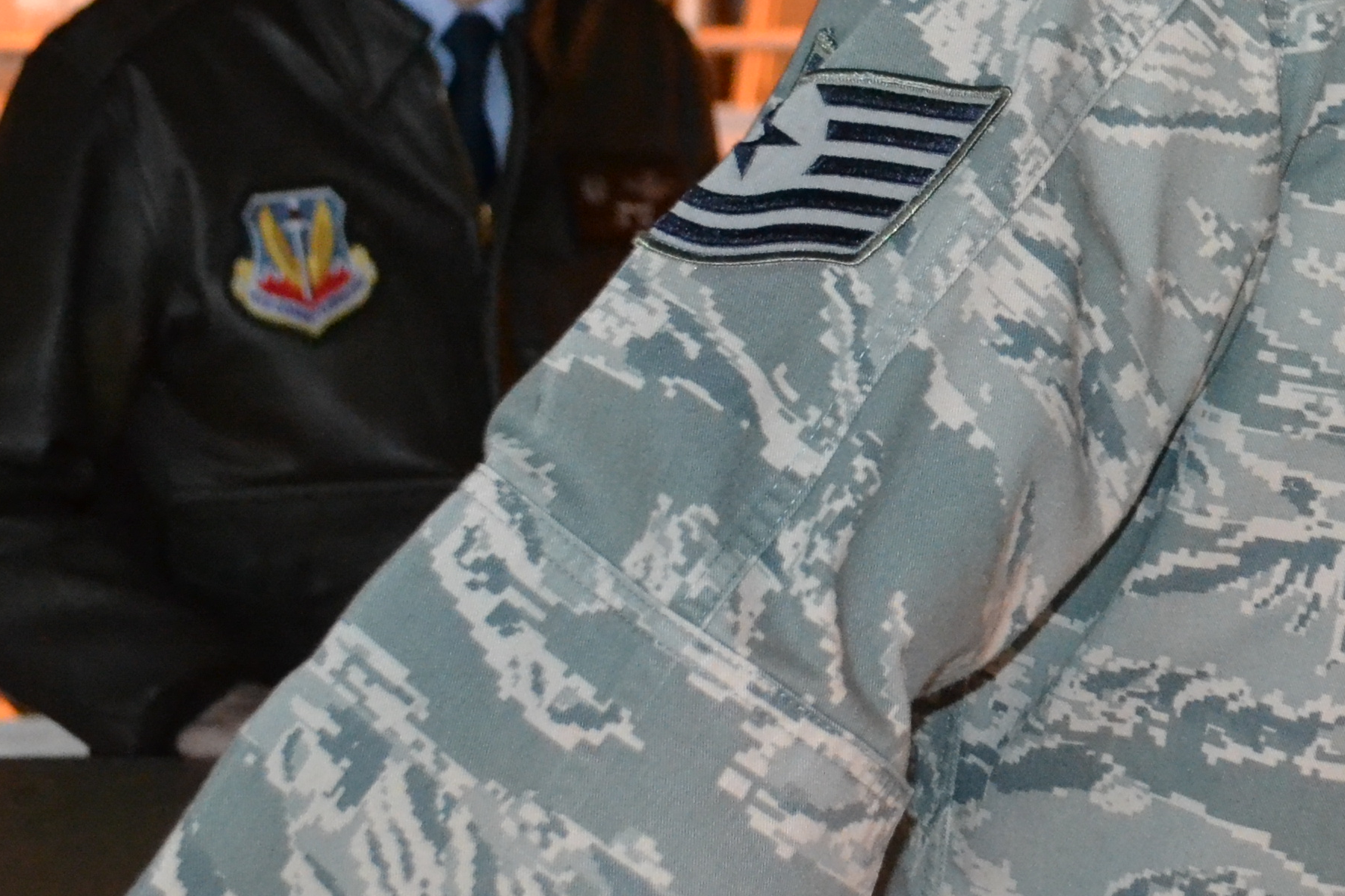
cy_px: 104
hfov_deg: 19.6
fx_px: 3773
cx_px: 1327
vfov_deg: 13.4
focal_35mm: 101
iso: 3200
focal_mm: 26
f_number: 4.2
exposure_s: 1/60
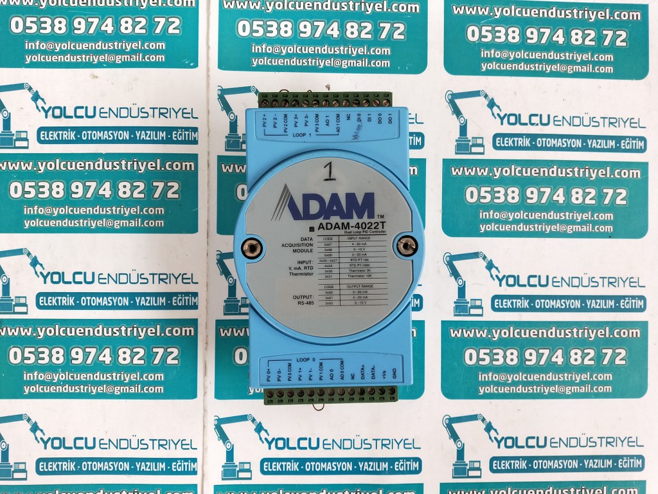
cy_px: 247
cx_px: 329
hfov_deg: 73.9
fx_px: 437
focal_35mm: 23
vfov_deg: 58.9
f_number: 1.7
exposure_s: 1/50
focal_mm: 3.99
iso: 81
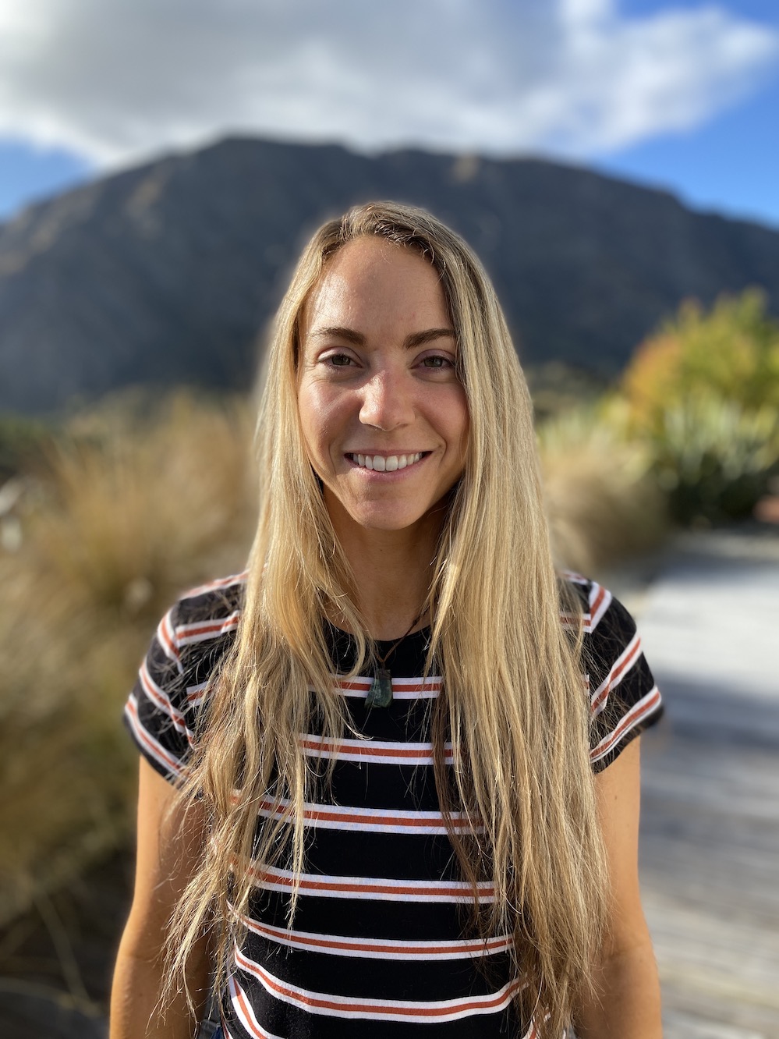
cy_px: 520
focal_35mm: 26
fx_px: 780
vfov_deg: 67.3
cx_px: 390
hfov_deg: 53.1
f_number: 1.8
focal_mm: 4.25
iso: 32
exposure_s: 1/1377
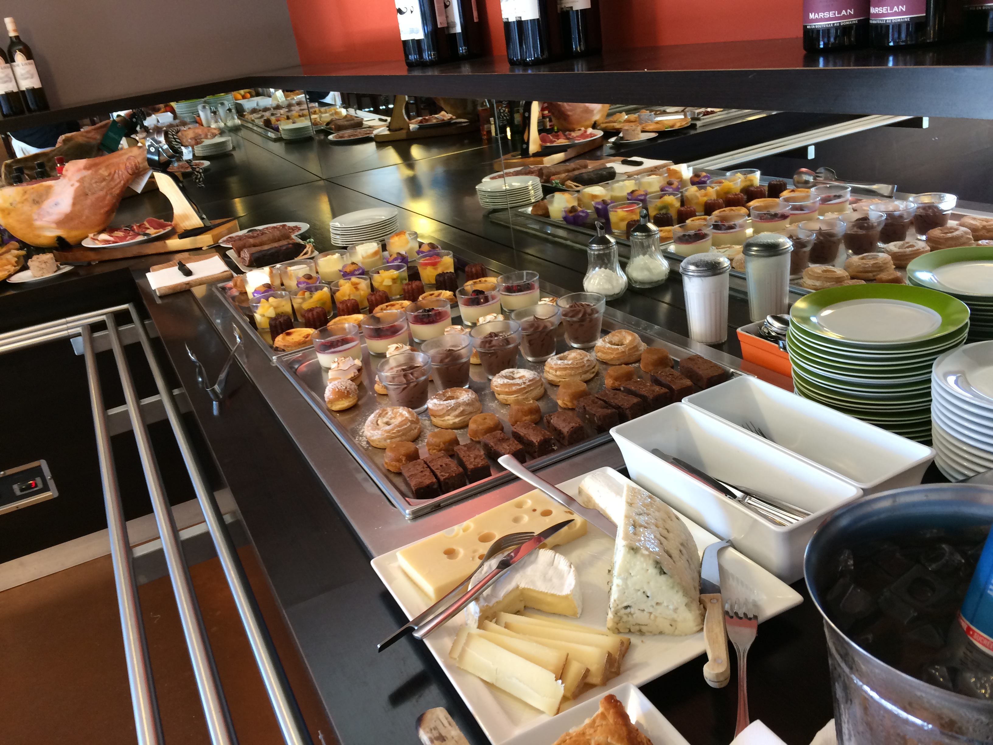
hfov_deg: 61.7
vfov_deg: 48.2
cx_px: 496
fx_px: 832
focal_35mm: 29
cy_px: 372
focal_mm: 4.15
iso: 100
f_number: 2.2
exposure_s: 1/33
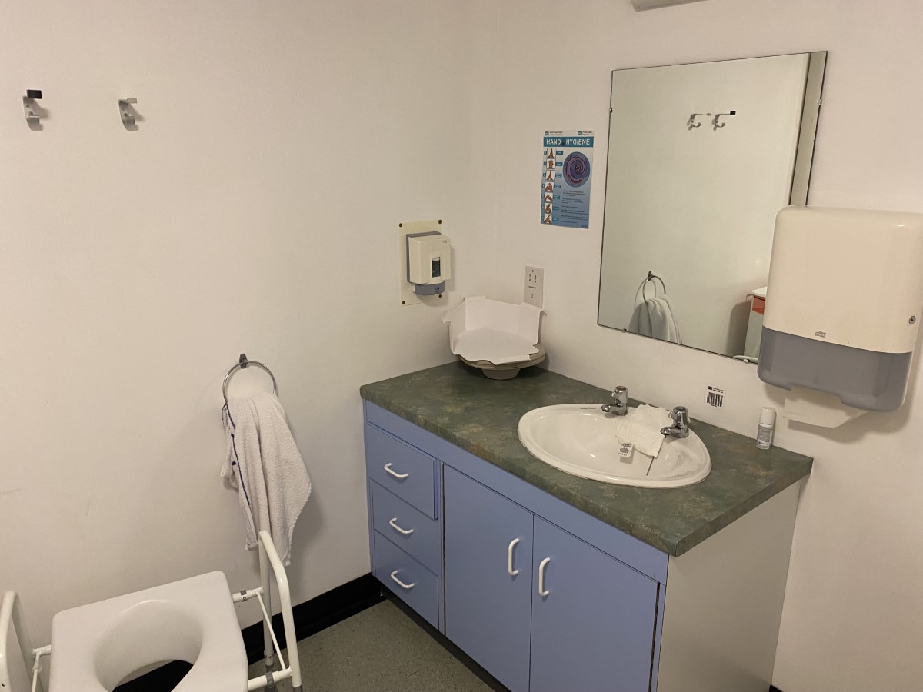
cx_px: 462
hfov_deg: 67.3
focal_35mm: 26
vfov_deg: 53.1
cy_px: 346
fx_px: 693
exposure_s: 1/50
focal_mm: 4.25
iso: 160
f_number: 1.8
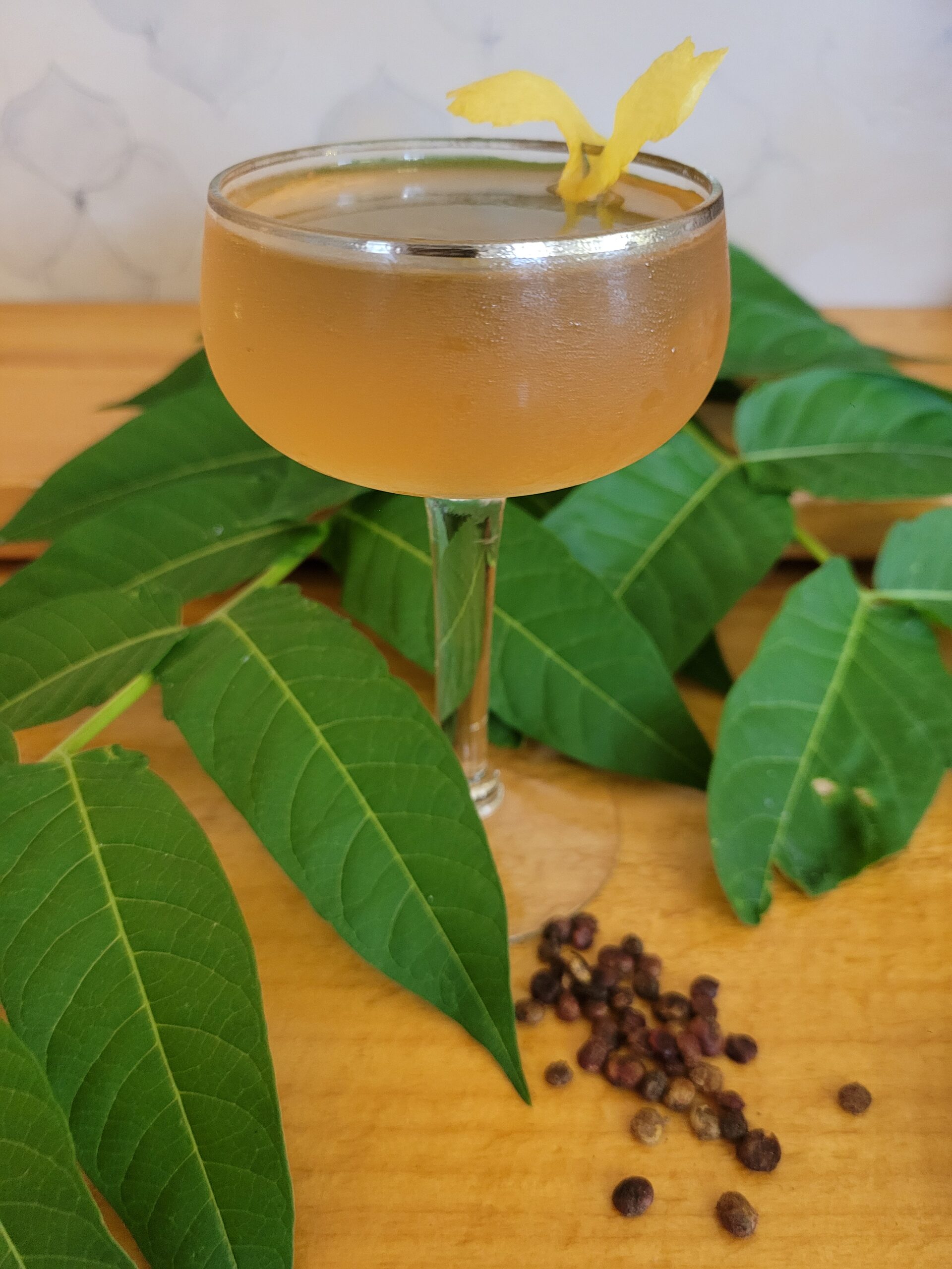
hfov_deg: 53.1
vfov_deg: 67.3
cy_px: 634
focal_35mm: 26
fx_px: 953
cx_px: 476
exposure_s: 1/30
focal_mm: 5.4
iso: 640
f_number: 1.8
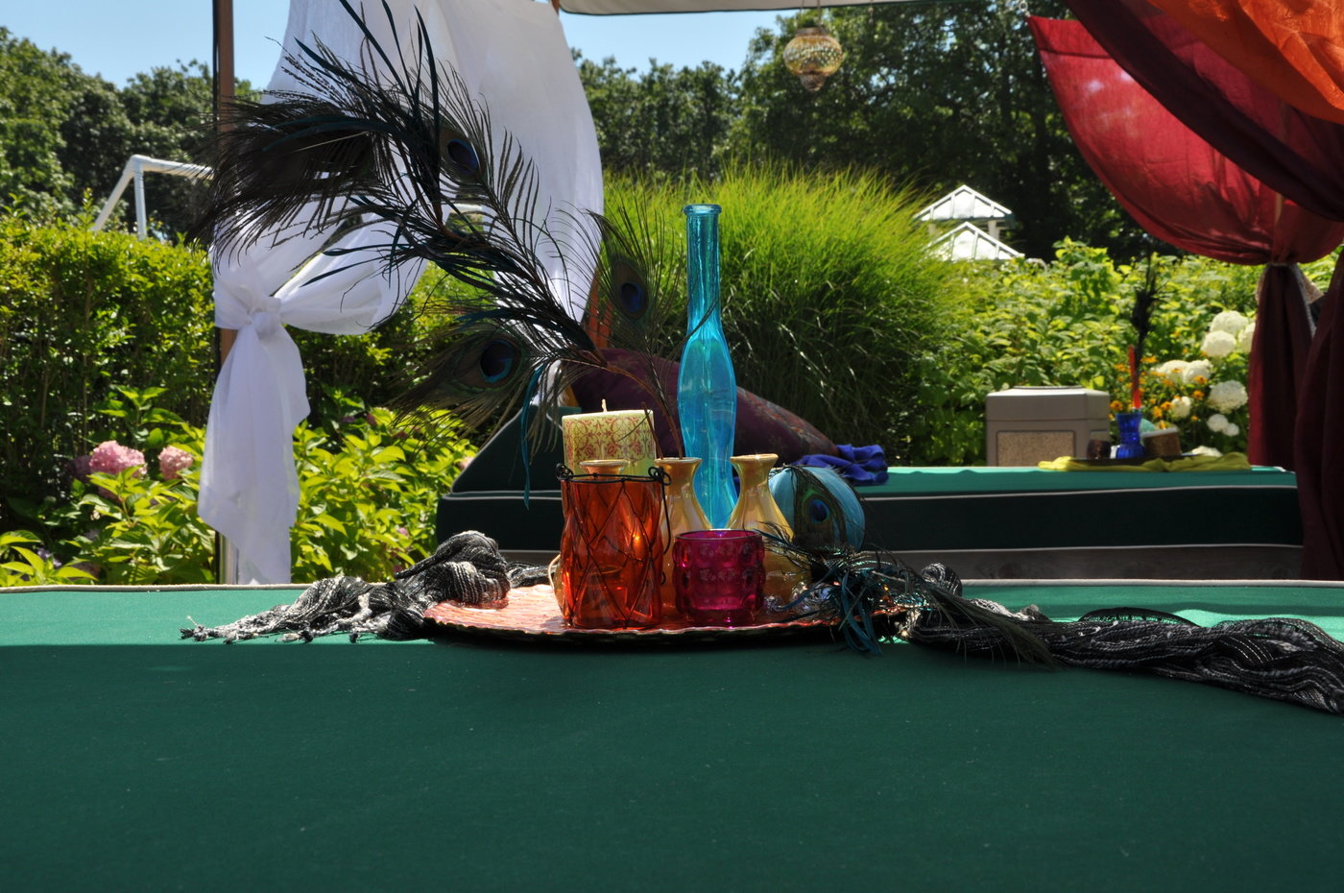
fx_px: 1902
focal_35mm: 51
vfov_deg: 26.4
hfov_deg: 38.9
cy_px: 446
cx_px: 672
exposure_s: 1/160
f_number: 14
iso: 200
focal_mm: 34
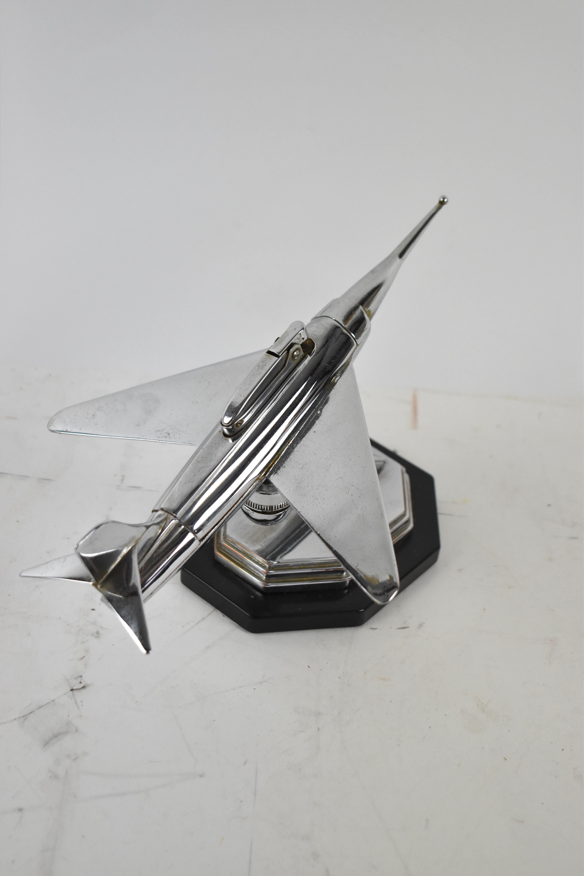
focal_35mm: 54
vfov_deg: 36.9
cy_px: 438
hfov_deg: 25.1
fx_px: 1314
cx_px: 292
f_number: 4.8
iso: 2000
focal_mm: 36
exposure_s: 1/1000
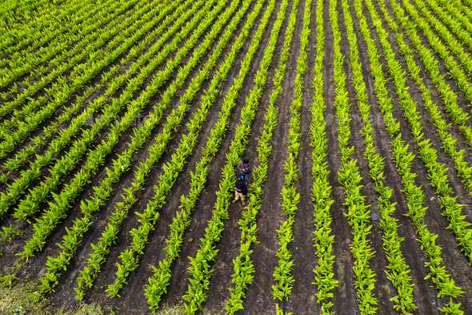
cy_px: 158
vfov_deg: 57.2
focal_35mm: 22
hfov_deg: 78.6
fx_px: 288
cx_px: 236
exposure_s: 1/640
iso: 100
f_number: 2.8
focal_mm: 8.38
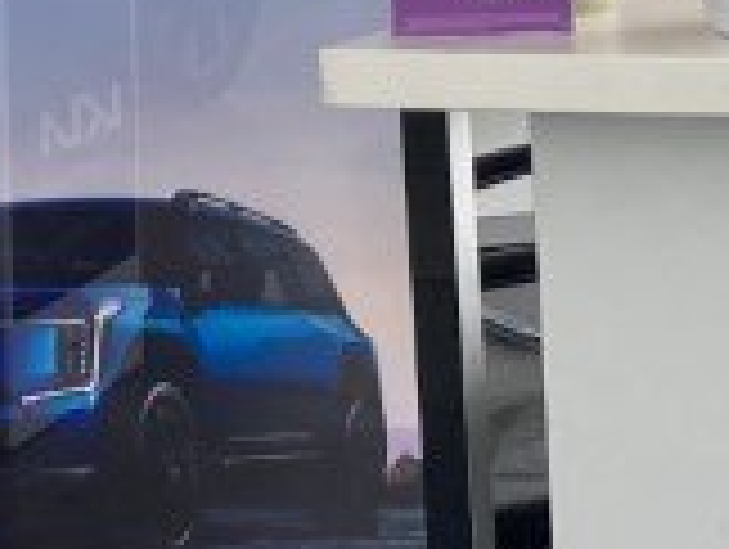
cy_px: 86
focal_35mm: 207
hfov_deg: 8.5
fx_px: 4366
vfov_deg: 7.2
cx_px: 1922
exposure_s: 1/207
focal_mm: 3.99
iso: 20
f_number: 1.8
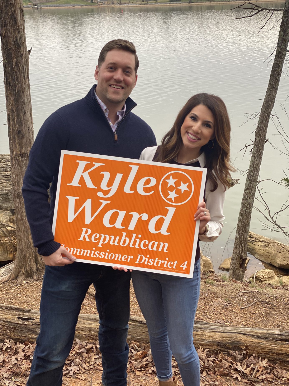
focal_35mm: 52
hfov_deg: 28.0
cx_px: 144
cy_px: 193
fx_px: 579
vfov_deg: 36.8
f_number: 2
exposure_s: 1/122
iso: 50
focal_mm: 6
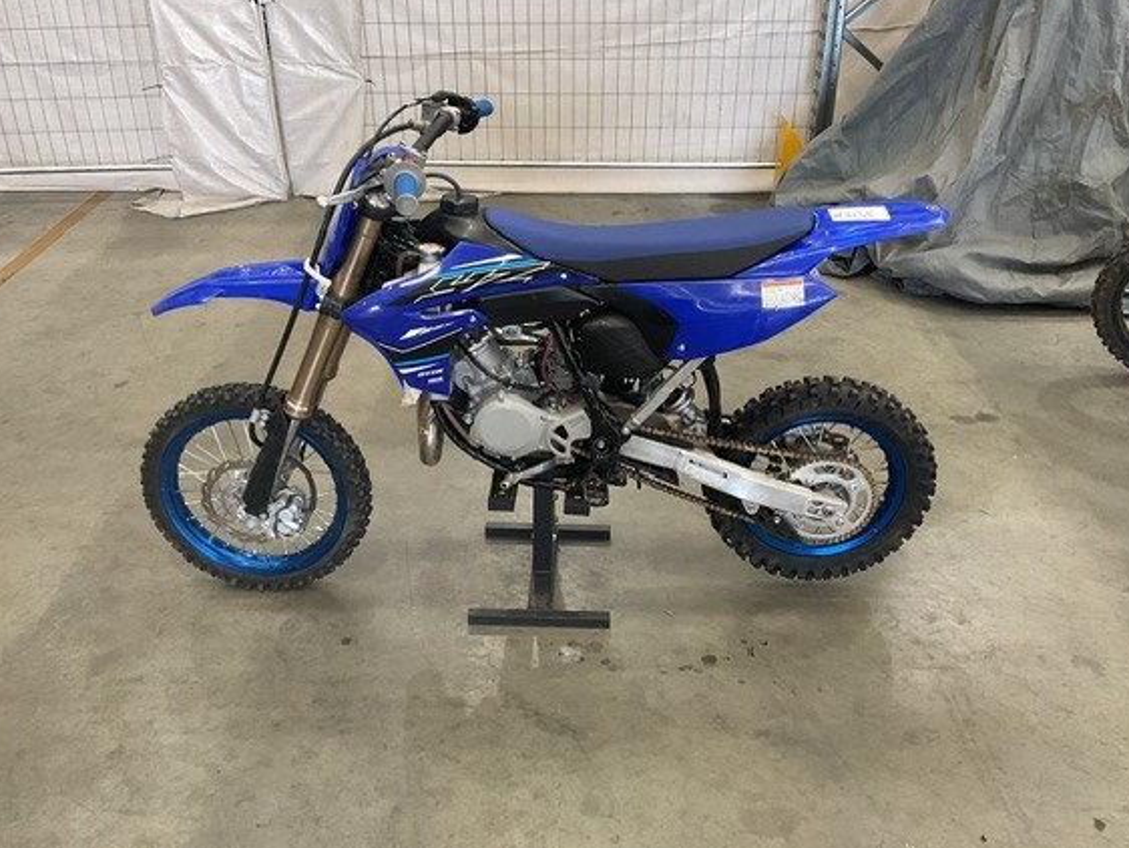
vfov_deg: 43.0
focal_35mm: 33
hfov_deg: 55.3
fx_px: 1077
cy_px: 396
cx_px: 546
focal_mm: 3
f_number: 1.8
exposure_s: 1/50
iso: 80
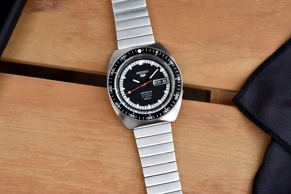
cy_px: 97
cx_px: 146
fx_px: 485
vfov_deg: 22.6
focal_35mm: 60
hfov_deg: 33.4
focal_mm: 60
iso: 2000
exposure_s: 1/800
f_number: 5.6
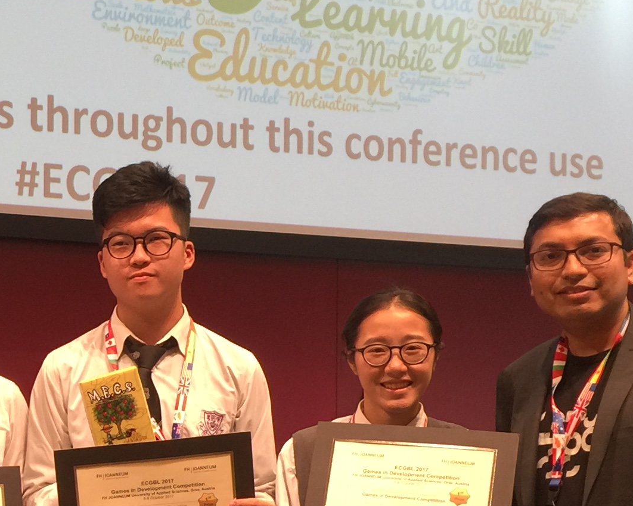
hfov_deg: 21.0
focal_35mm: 87
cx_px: -40
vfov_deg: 17.3
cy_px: 494
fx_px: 1630
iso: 40
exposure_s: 1/33
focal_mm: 4.15
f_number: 2.2
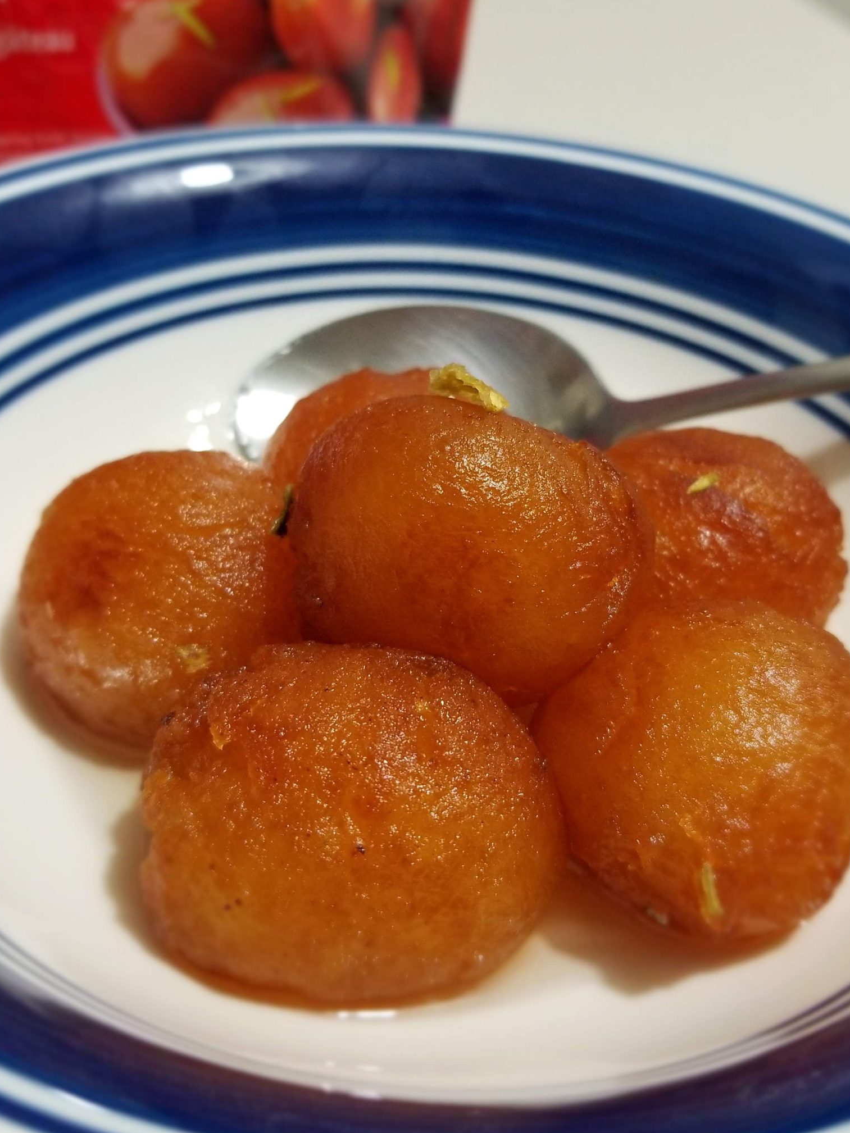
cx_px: 462
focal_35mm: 33
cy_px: 530
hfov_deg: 42.9
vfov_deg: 55.3
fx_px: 1080
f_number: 1.7
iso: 250
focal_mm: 4.25
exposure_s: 1/24
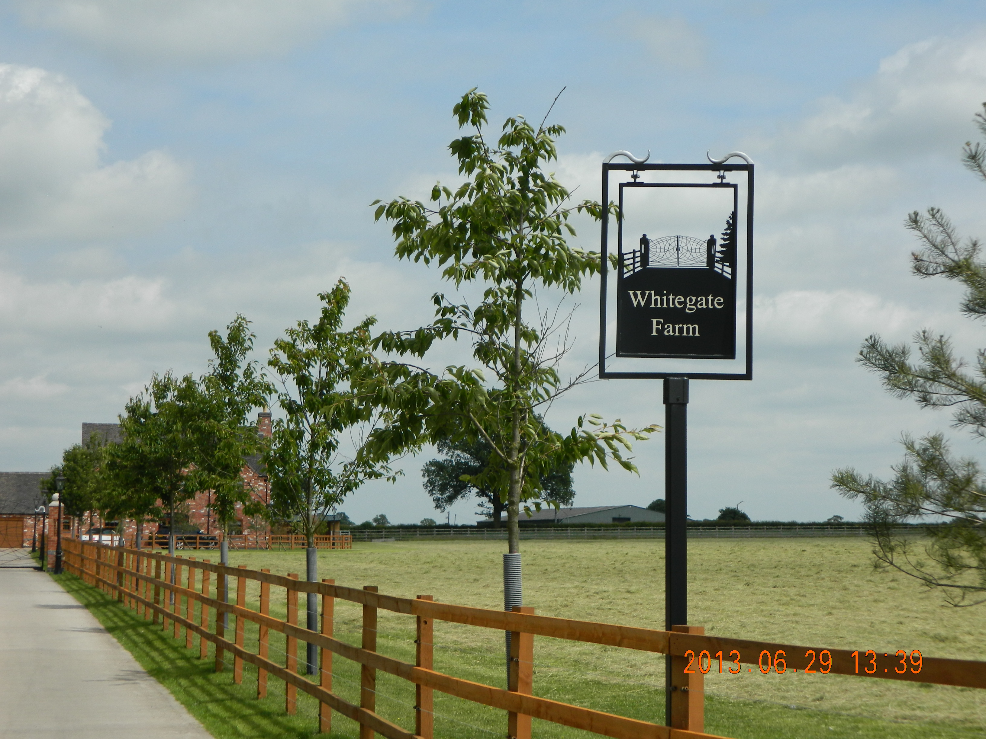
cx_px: 493
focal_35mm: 70
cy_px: 370
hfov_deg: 27.8
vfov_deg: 21.0
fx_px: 1994
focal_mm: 12.6
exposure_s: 1/125
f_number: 11.4
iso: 80
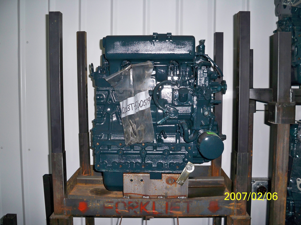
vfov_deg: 40.7
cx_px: 150
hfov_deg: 52.6
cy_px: 112
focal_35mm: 35
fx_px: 304
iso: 200
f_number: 3.1
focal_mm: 6.3
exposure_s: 1/60
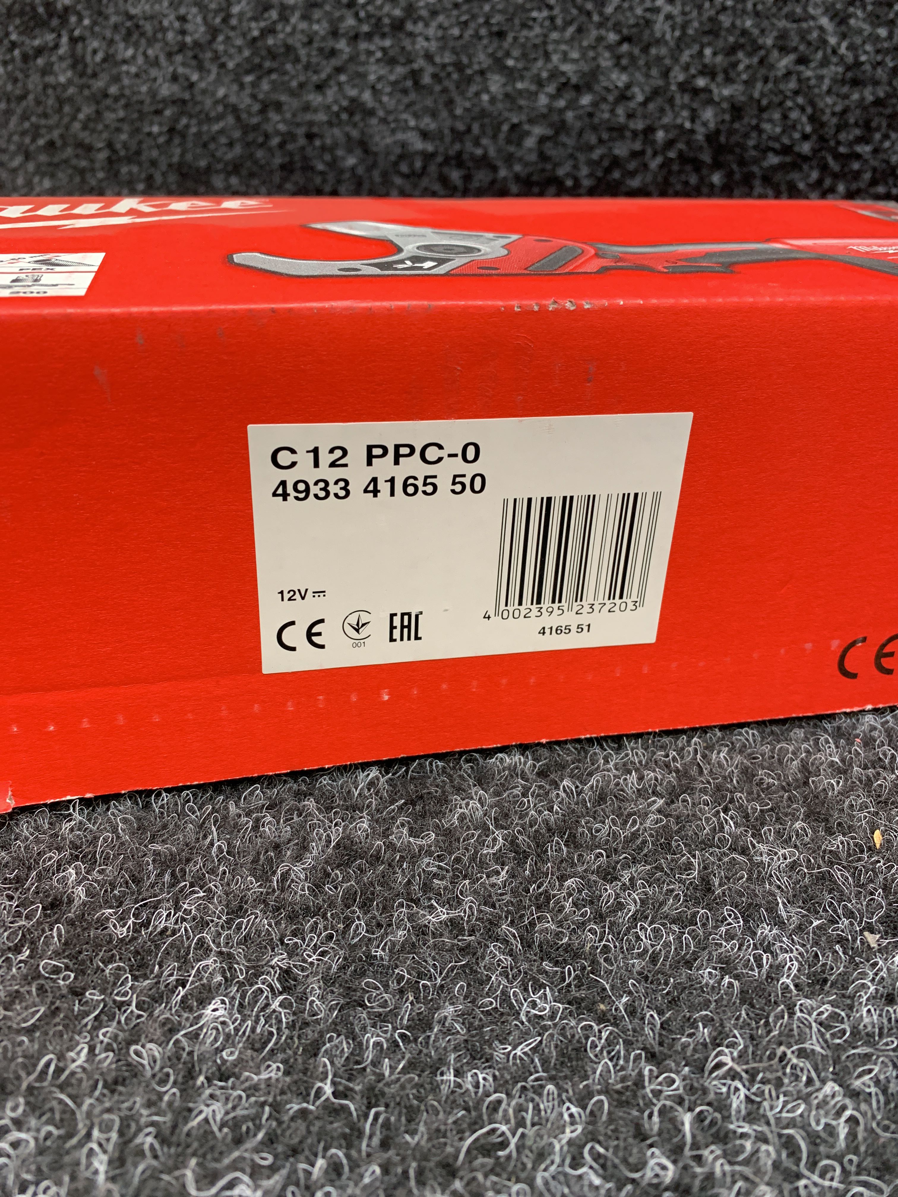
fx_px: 899
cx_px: 449
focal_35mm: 26
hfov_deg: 53.1
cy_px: 598
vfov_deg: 67.3
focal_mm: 4.25
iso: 125
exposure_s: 1/60
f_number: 1.8
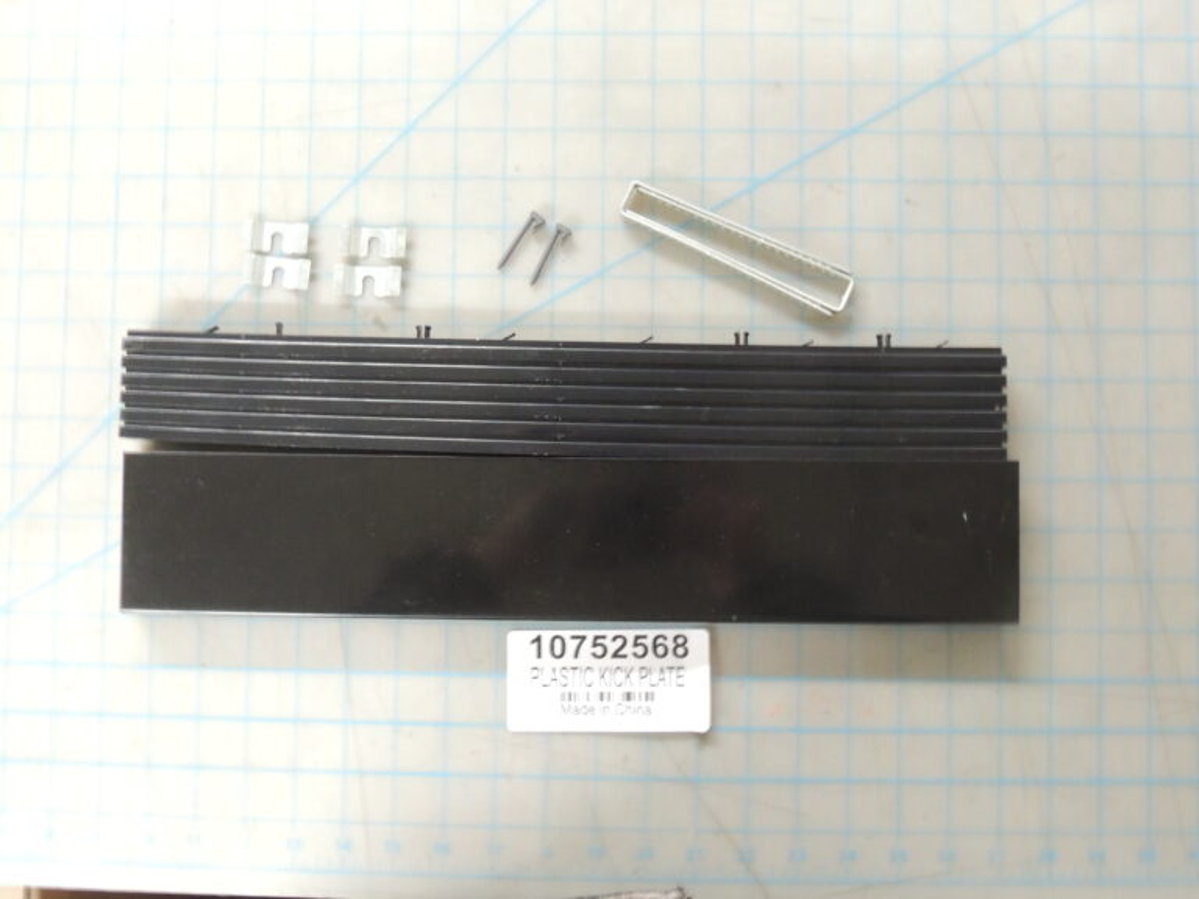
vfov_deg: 42.9
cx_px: 600
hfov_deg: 55.4
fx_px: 1143
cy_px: 450
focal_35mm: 33
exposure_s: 1/10
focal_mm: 5.8
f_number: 3.2
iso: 800
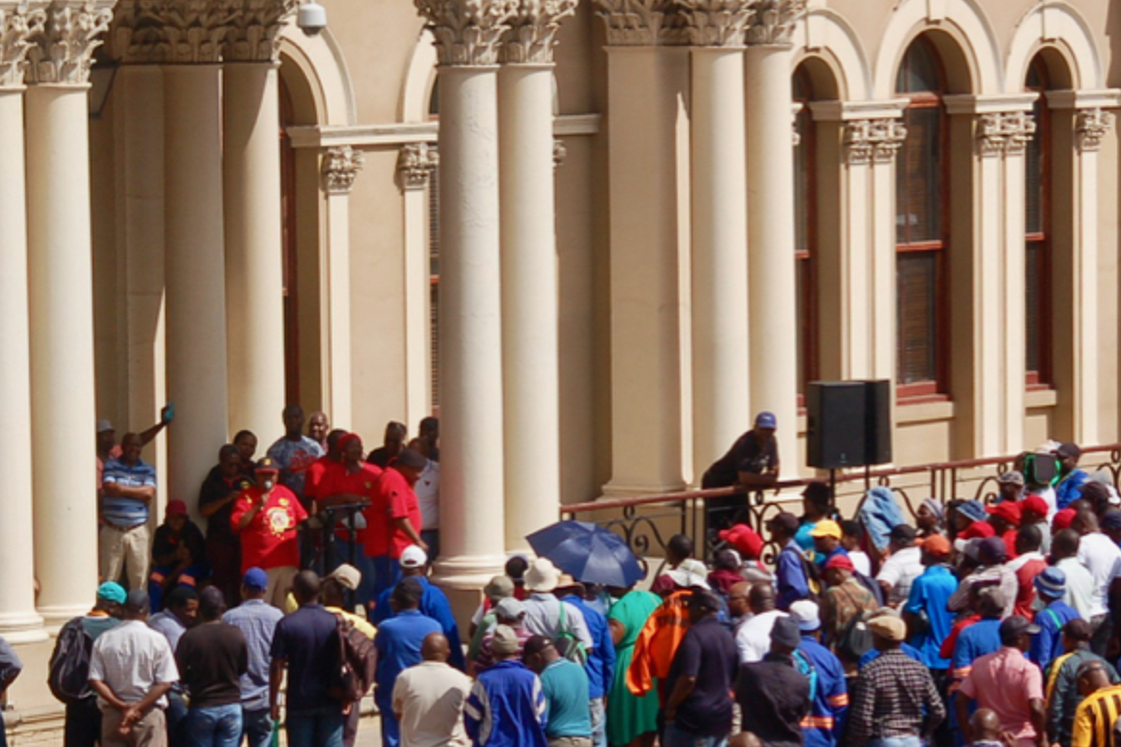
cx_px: 779
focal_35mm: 230
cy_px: 389
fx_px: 7159
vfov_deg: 6.0
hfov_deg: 8.9
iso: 200
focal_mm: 70
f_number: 7.1
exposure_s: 1/800
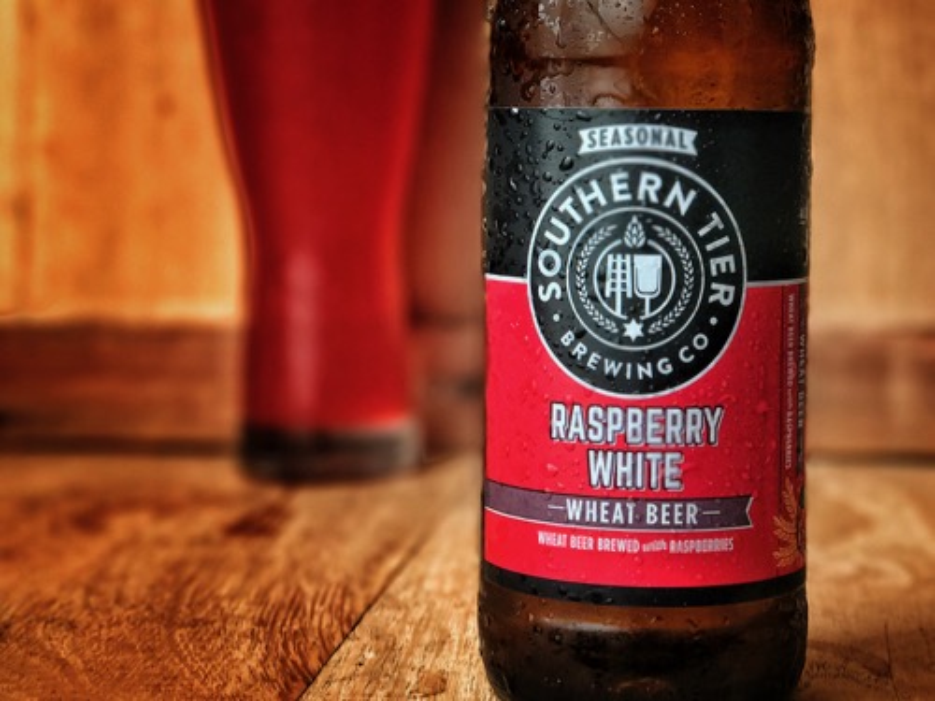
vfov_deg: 25.7
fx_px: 1540
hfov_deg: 33.8
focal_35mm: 57
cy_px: 350
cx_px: 468
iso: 40
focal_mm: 6.6
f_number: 2.8
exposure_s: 1/60
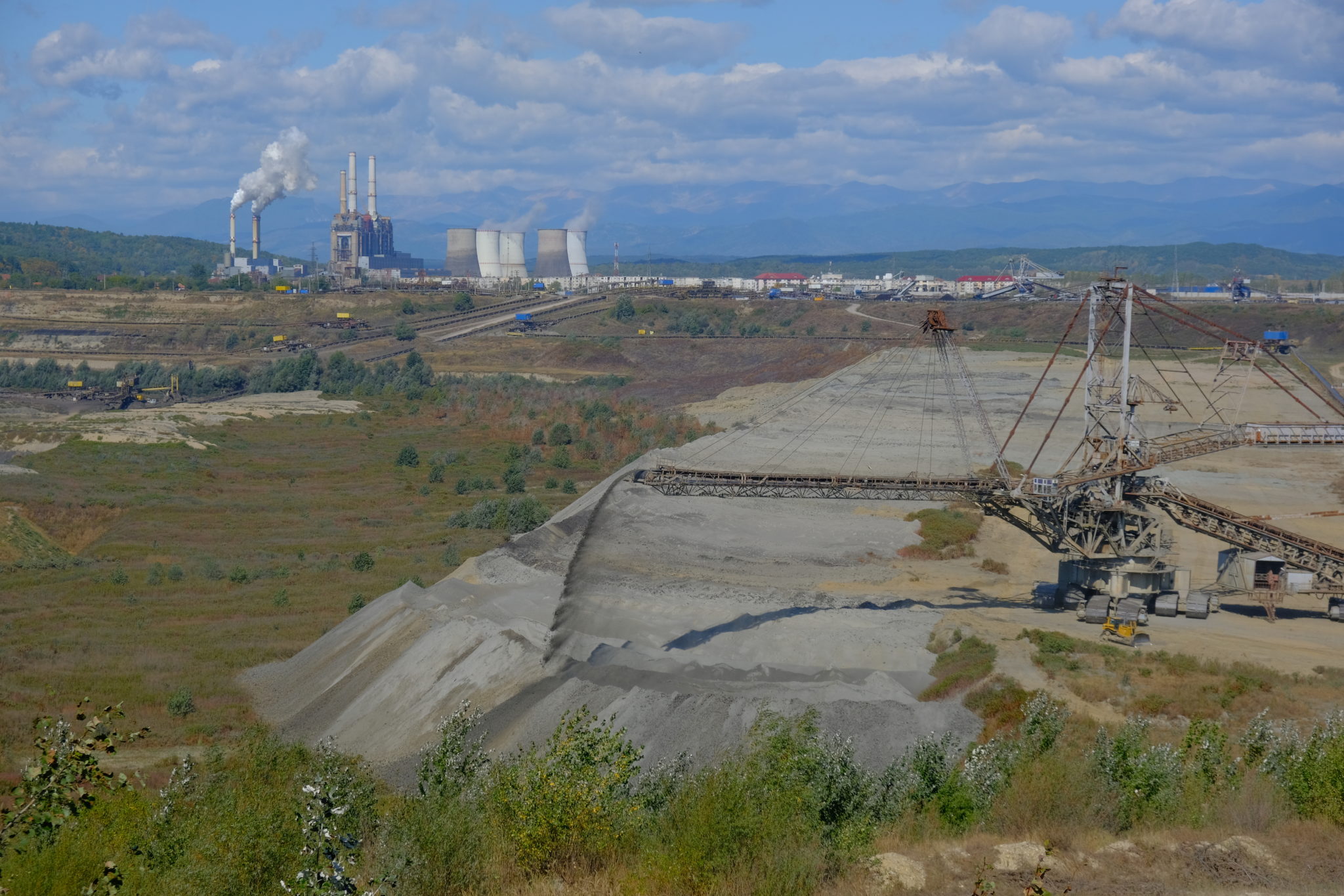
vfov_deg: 16.5
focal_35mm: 83
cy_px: 448
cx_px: 672
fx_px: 3098
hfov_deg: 24.5
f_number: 8
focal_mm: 55
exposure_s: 1/1250
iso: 400
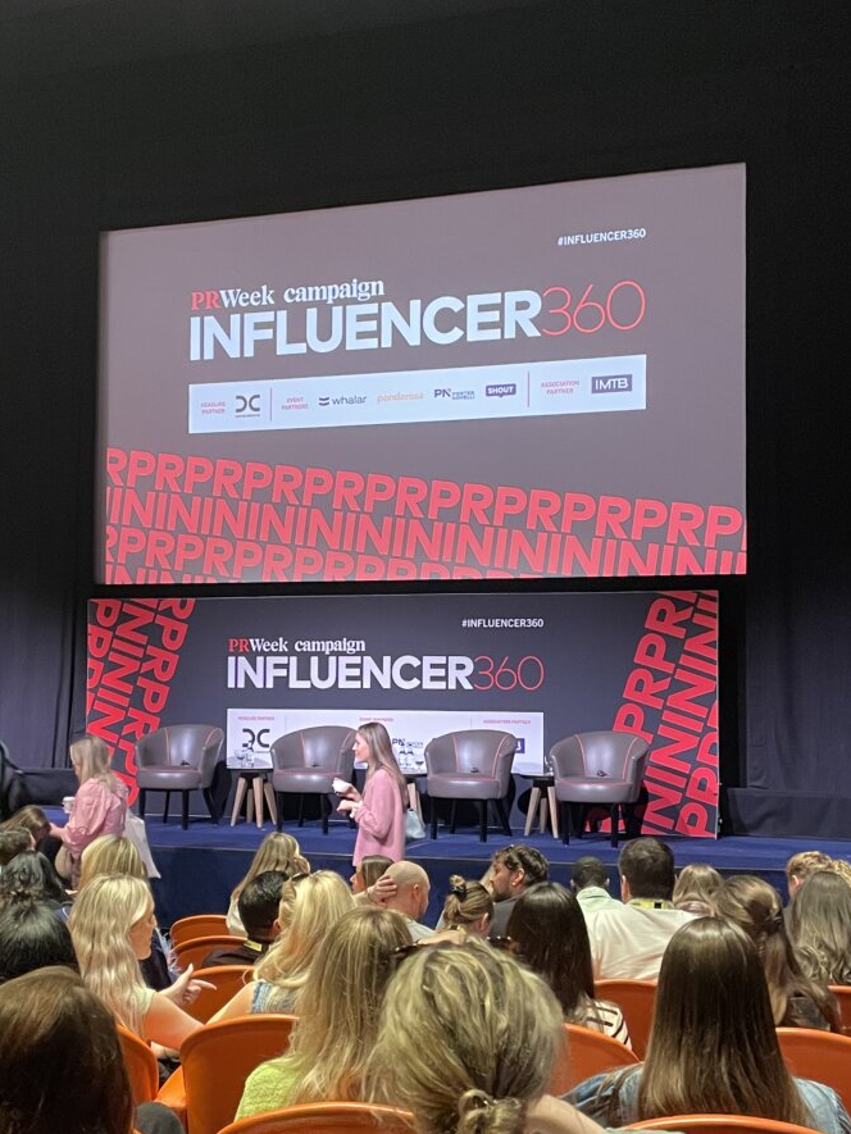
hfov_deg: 30.9
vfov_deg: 40.4
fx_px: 1540
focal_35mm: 47
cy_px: 625
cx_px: 397
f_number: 1.6
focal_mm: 4.2
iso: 500
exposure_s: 1/40
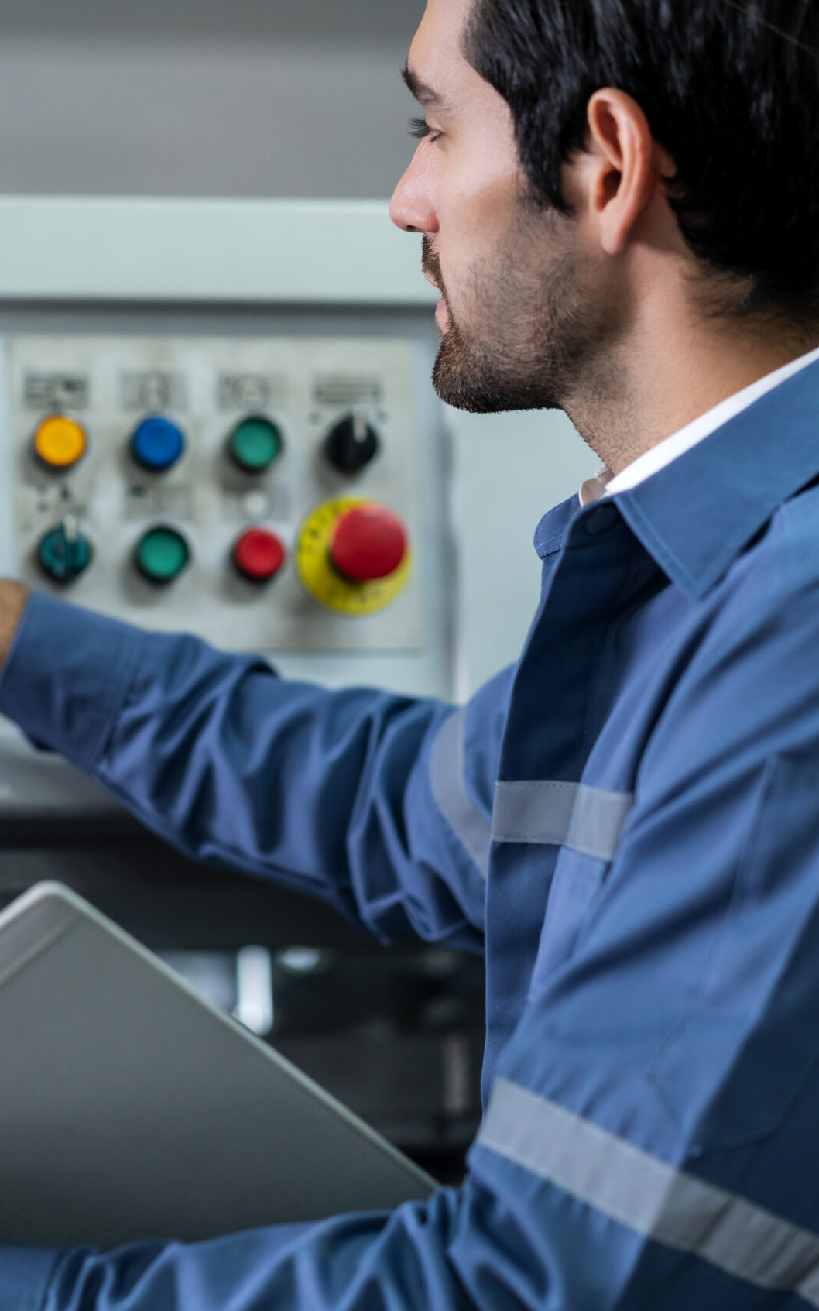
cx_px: 71
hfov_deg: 10.0
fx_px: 4679
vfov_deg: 15.9
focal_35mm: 131
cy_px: 654
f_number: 2.8
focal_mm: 85
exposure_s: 1/400
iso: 800
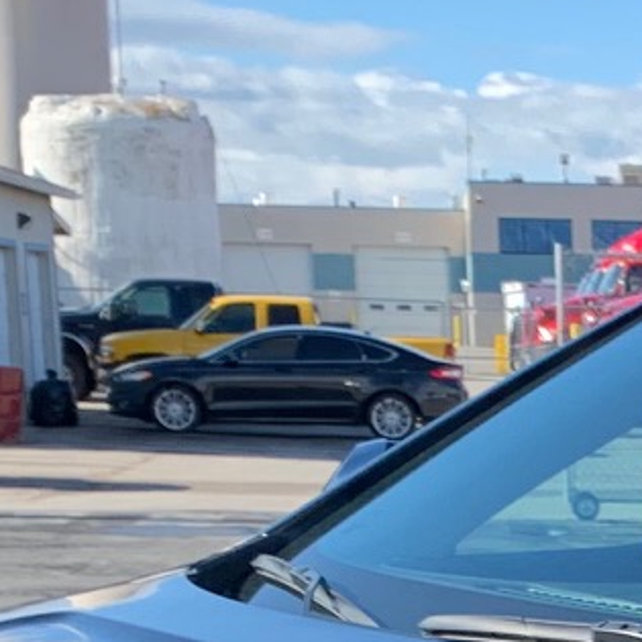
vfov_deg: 11.1
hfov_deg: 11.3
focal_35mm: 147
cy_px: 1158
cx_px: 1058
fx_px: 3084
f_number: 1.8
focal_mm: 4.25
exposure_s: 1/802
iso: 25
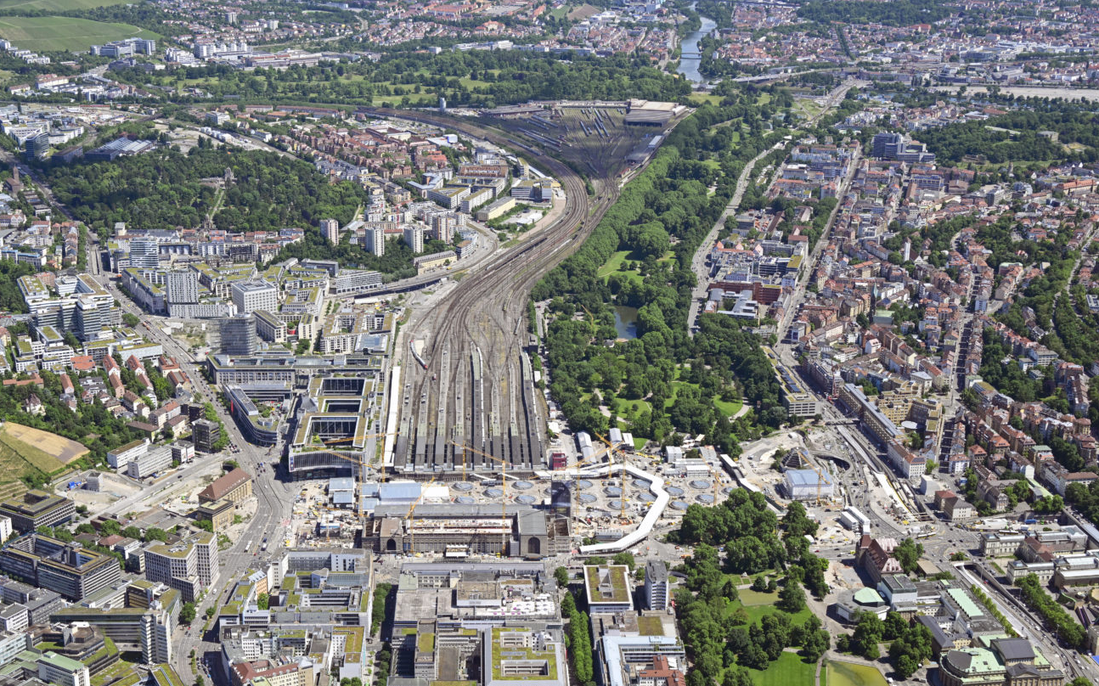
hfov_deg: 38.9
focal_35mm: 52
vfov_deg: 24.8
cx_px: 541
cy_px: 373
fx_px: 1557
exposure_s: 1/1000
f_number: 9
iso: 720
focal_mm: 50
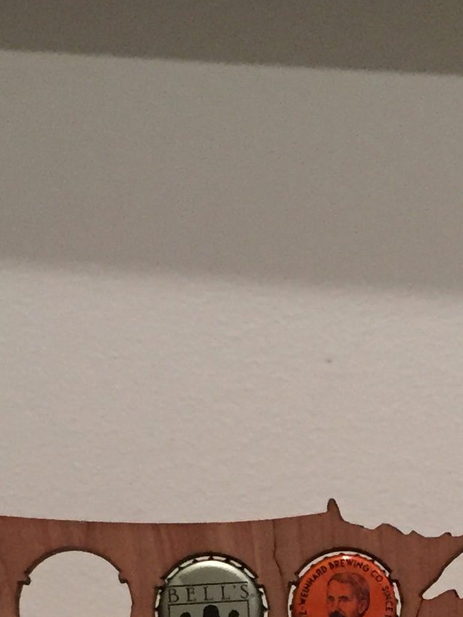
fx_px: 2069
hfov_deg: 12.8
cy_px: 983
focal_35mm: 116
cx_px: 282
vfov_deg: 15.4
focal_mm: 4.15
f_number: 2.2
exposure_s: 1/30
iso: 160
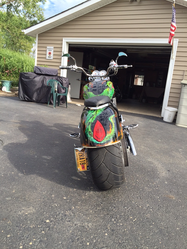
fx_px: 209
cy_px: 124
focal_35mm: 29
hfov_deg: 48.2
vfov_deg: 61.7
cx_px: 94
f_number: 2.2
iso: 32
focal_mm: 4.15
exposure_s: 1/706
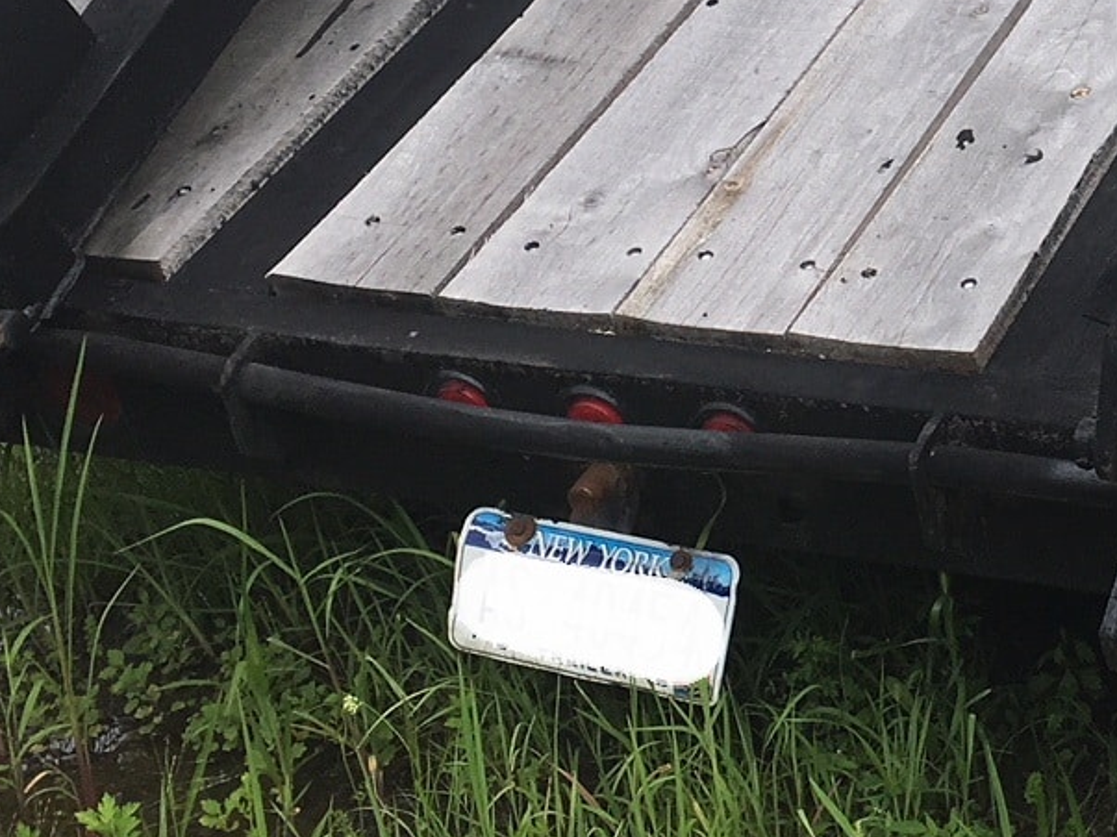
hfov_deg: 19.6
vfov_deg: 15.0
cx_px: 1156
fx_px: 3129
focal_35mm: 97
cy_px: 20
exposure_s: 1/845
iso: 25
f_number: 2.2
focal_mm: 4.15
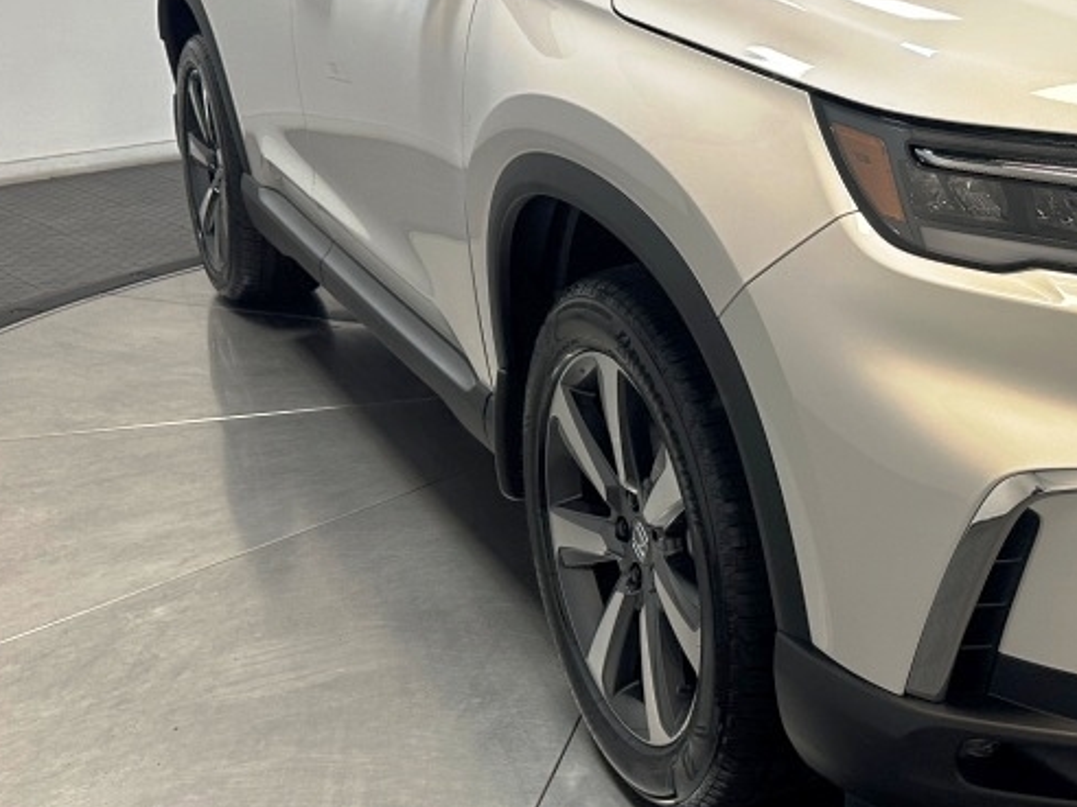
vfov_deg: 28.9
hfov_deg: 35.0
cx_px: 1053
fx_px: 1556
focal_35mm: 50
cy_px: 280
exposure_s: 1/60
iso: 200
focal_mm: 6.86
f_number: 1.78
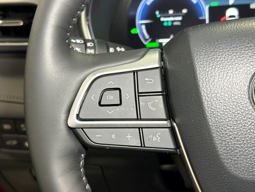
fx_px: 354
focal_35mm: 48
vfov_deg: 30.3
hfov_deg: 39.7
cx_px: 128
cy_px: 96
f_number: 1.78
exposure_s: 1/40
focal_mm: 6.86
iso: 250
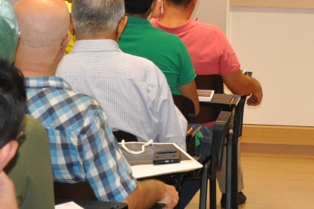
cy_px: -46
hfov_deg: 12.1
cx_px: 272
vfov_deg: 8.0
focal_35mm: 169
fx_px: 1472
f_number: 4.2
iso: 800
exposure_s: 1/60
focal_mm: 32
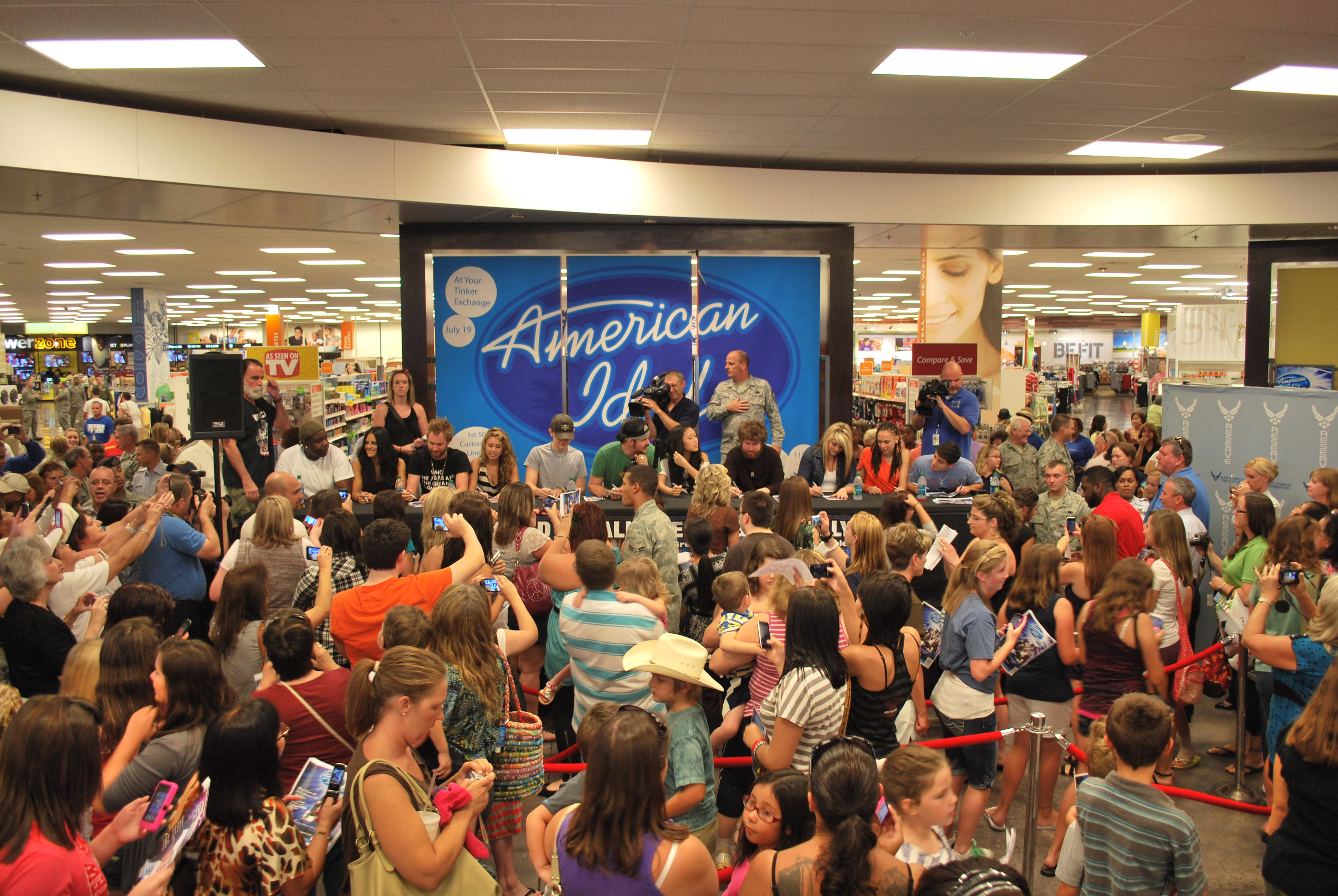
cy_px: 448
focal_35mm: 27
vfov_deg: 48.0
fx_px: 1005
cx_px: 669
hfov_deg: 67.3
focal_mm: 18
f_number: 3.5
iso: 220
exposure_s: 1/30
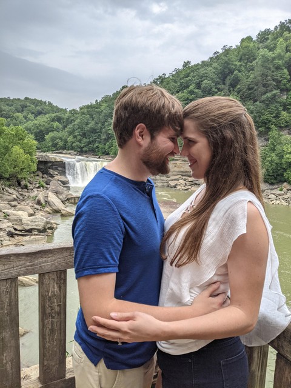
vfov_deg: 65.3
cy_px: 194
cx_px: 146
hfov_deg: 51.4
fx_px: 303
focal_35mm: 27
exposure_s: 1/1805
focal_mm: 4.44
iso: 70
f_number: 1.8
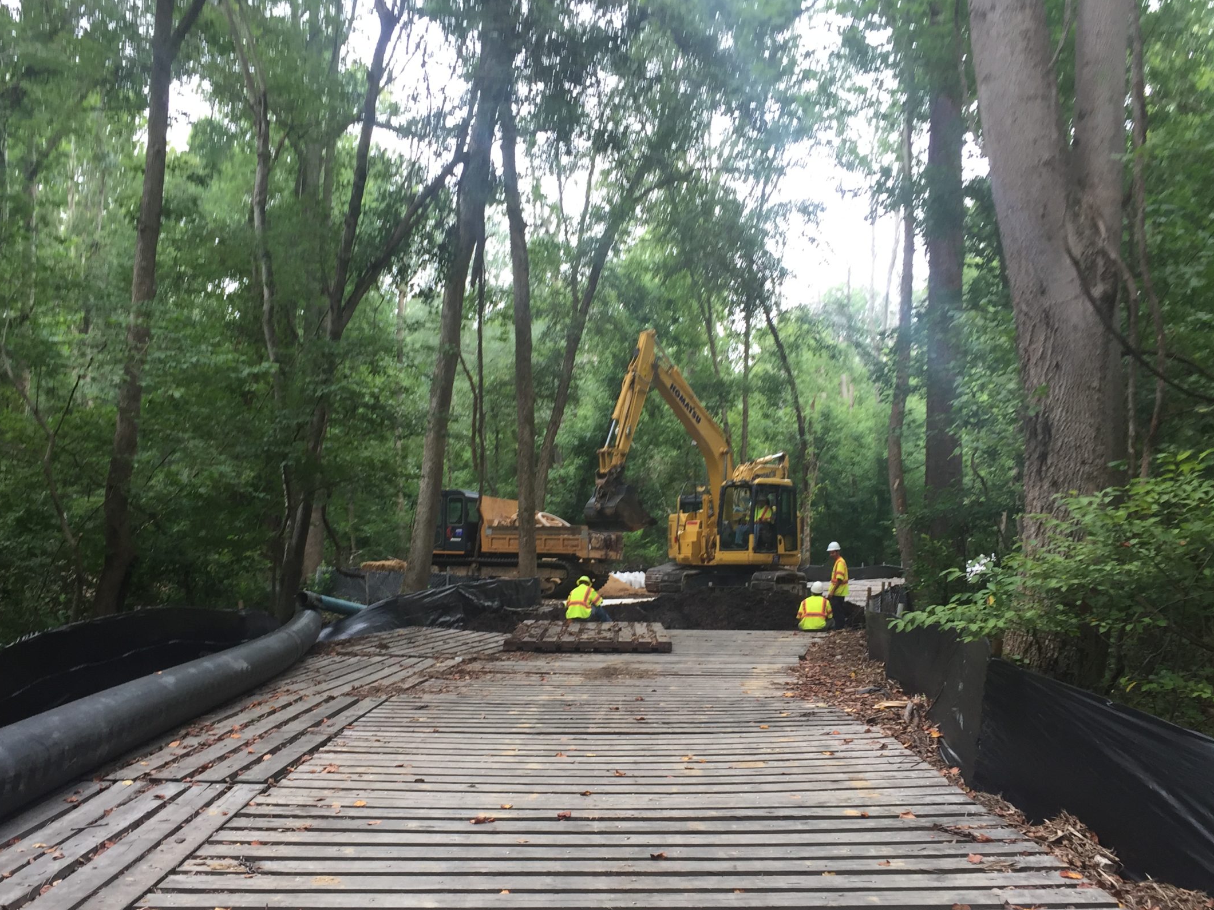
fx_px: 1228
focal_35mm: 35
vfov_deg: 40.6
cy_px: 528
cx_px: 580
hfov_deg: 52.6
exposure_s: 1/120
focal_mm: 4.15
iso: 50
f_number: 2.2
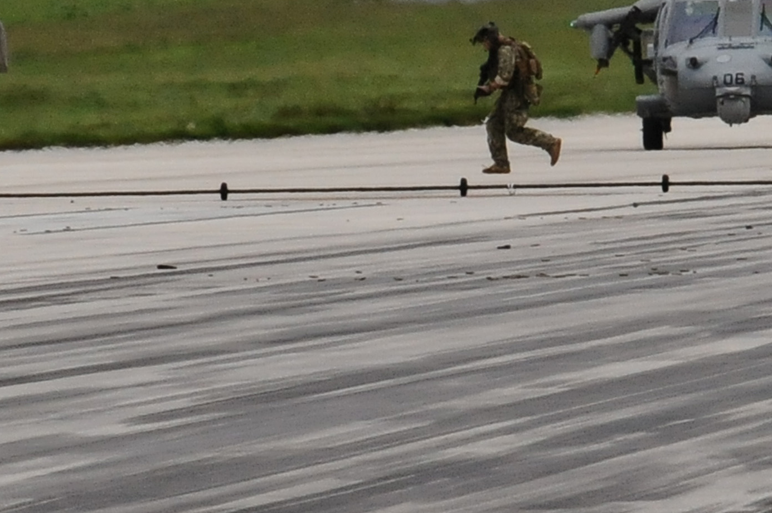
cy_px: 346
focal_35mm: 488
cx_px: 525
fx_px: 10443
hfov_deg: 4.2
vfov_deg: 2.8
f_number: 16
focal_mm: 105
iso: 800
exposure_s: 1/1000
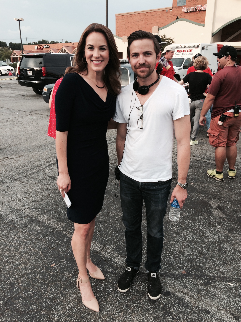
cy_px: 161
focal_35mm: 30
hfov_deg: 46.8
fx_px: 278
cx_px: 120
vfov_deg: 60.0
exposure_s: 1/414
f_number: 2.2
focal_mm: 4.12
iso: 32
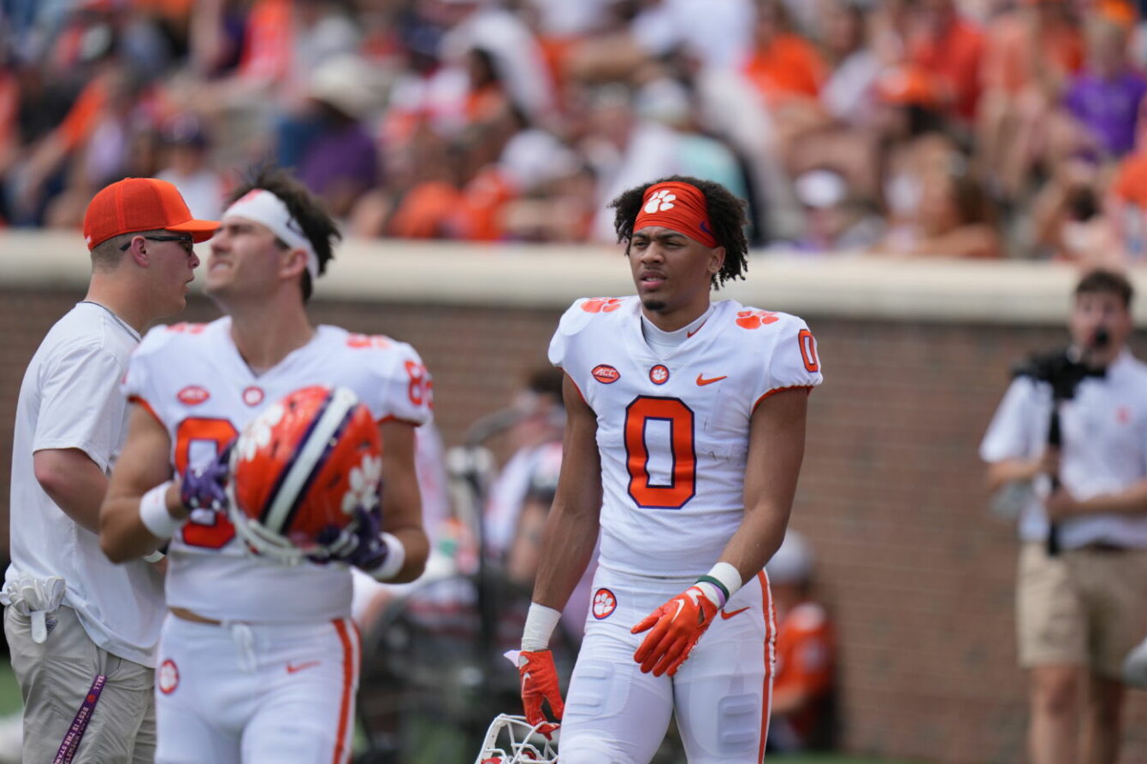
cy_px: 413
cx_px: 617
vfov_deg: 3.0
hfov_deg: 4.5
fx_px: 14591
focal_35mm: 458
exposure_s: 1/3200
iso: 320
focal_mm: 400
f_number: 2.8
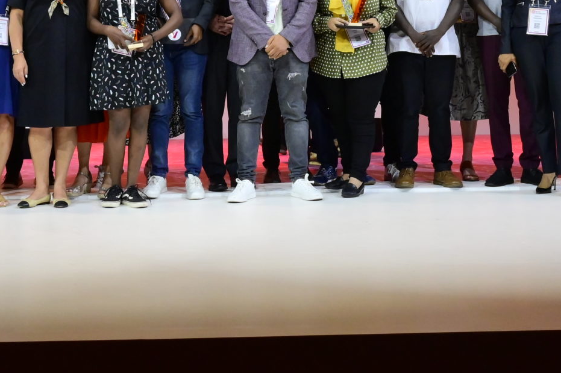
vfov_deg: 19.8
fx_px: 1028
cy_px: -28
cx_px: 246
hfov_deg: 30.5
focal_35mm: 66
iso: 4000
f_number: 8
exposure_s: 1/200
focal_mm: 24
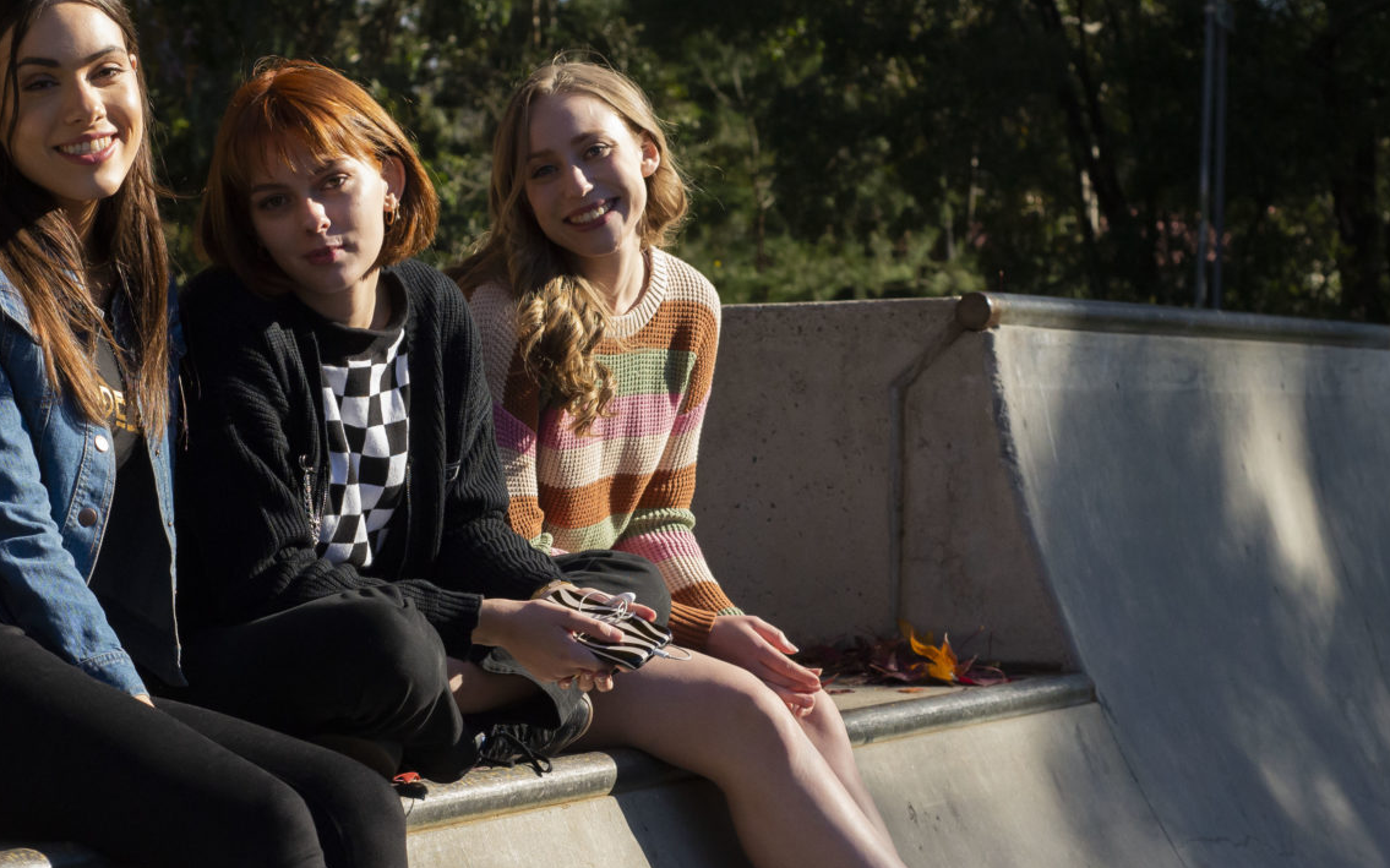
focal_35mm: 92
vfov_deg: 14.2
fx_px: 3485
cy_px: 649
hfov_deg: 22.5
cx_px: 512
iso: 2000
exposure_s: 1/4000
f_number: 8
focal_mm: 50
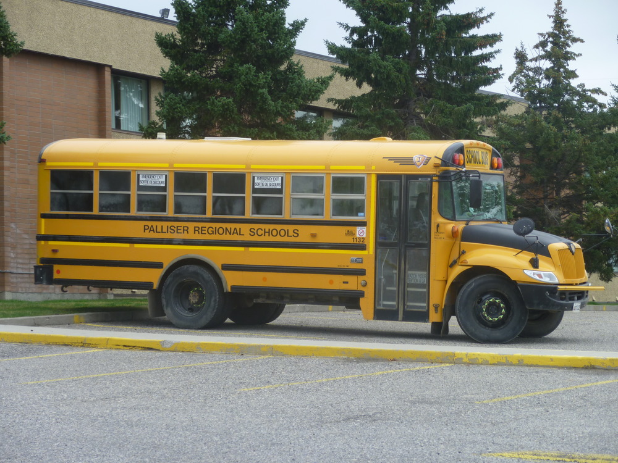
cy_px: 232
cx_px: 309
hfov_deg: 18.7
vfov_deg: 14.1
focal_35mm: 105
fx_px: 1875
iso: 80
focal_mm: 18.8
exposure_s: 1/60
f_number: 5.2
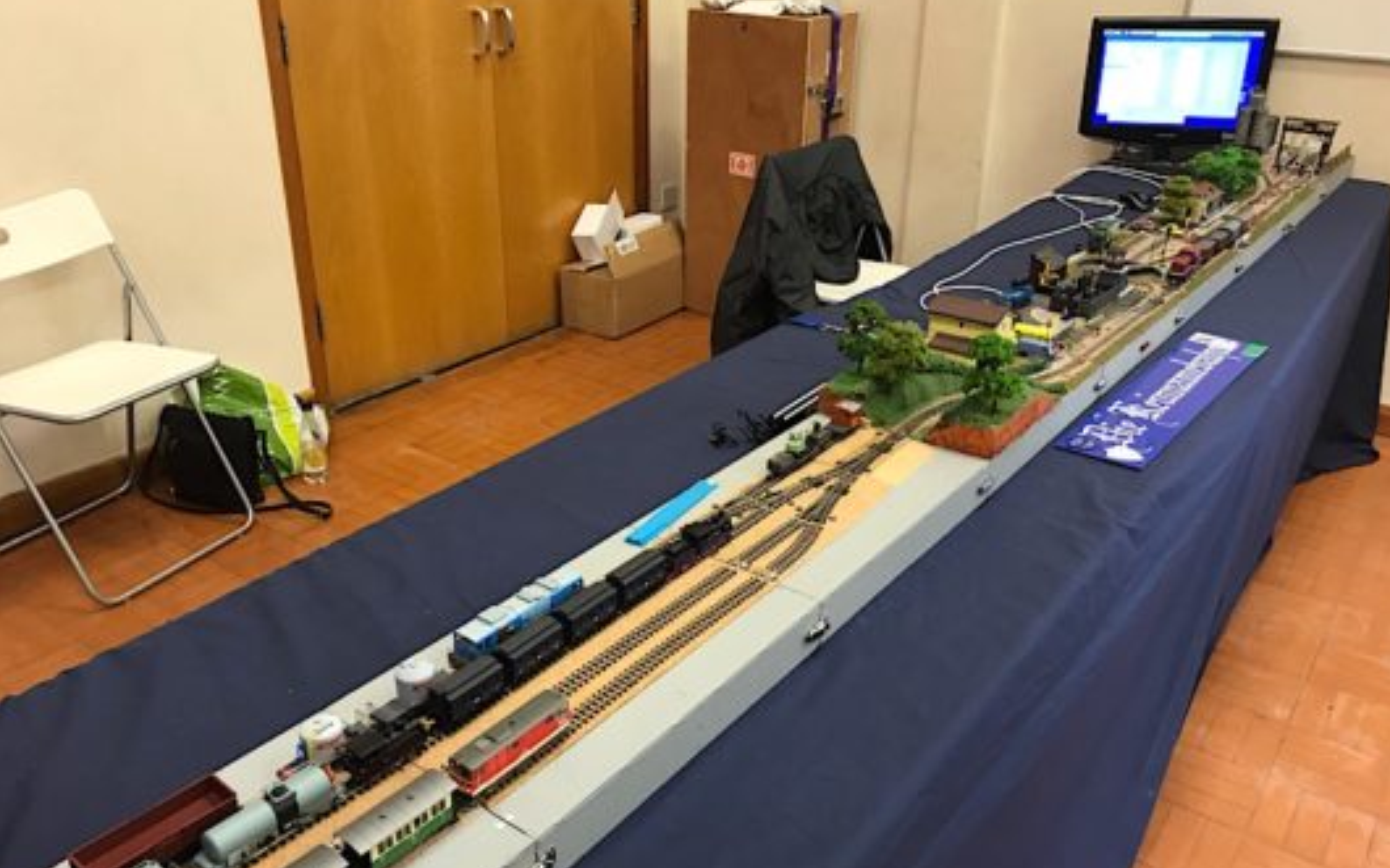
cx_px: 698
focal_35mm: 30
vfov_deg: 41.8
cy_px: 448
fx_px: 1136
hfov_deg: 62.9
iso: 40
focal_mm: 3.99
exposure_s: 1/17
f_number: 1.8
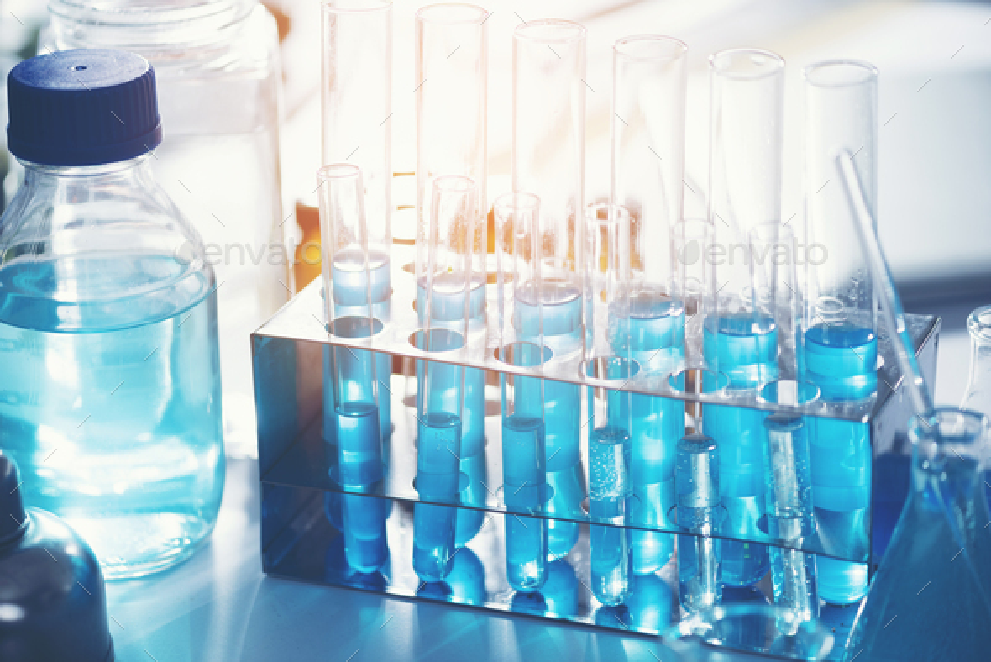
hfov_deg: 19.4
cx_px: 496
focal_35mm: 105
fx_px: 2892
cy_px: 331
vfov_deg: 13.1
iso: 160
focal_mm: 105
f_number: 3
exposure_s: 1/320
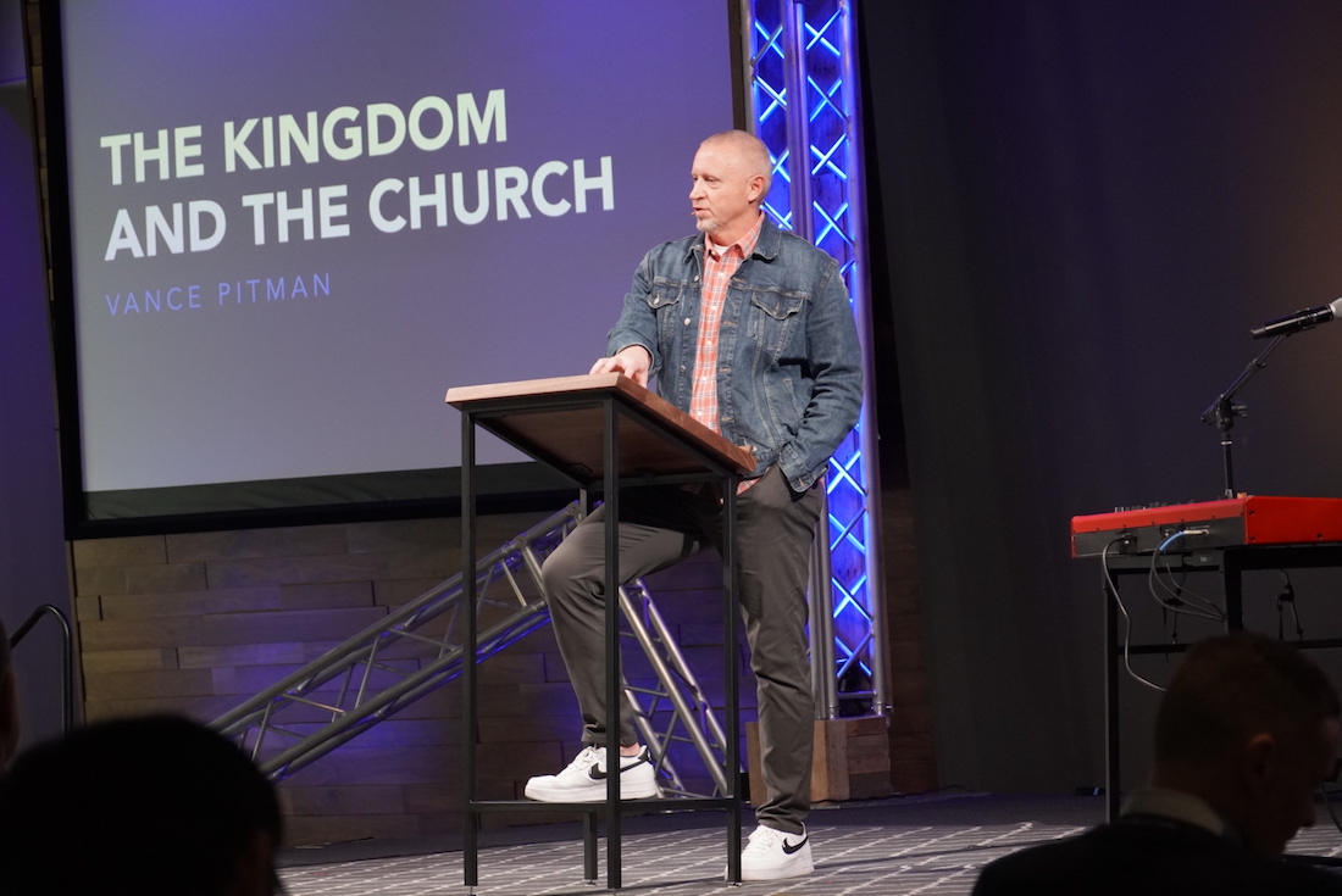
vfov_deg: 12.2
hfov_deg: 18.2
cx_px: 671
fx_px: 4196
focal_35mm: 112
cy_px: 448
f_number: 5.6
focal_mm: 75
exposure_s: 1/160
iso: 1600
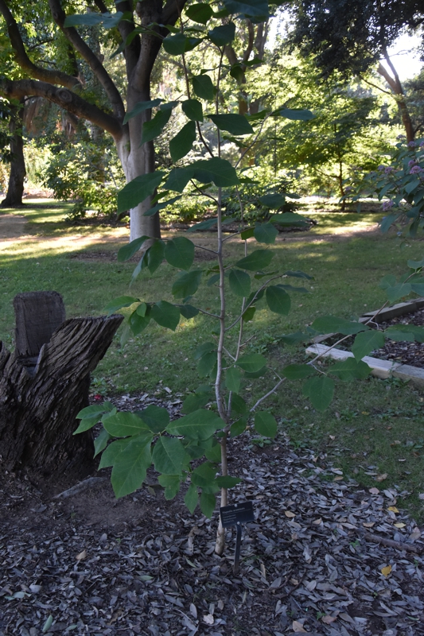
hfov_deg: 34.2
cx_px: 212
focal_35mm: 39
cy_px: 318
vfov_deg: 49.6
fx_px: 689
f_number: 5.6
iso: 800
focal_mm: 26
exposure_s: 1/125
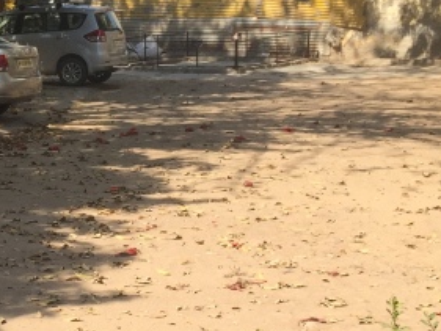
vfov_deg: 14.9
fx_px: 1262
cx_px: -165
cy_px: 124
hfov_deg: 18.2
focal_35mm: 99
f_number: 2.2
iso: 32
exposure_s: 1/1068
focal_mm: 4.15
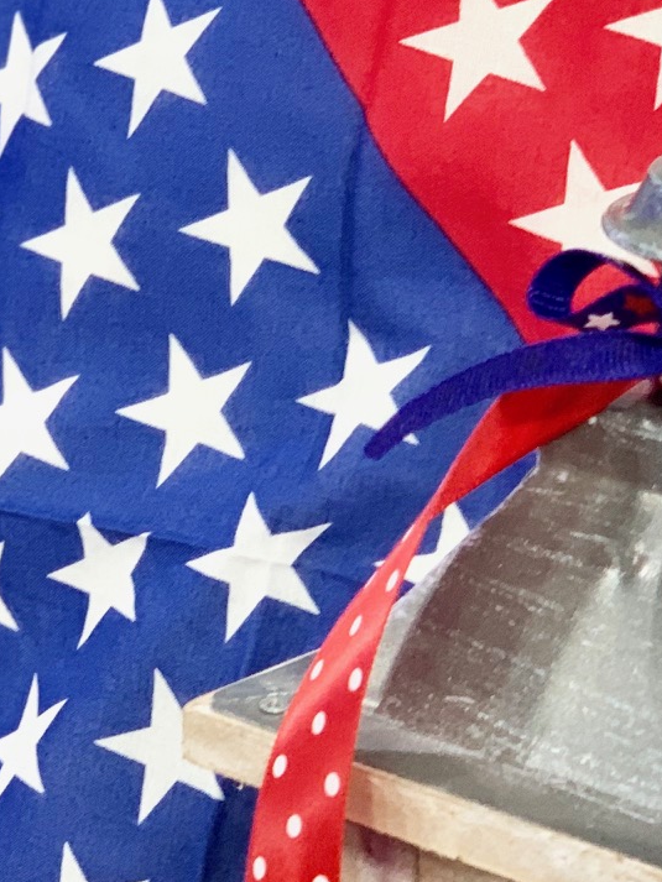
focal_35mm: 147
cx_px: -22
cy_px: 494
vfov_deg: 13.4
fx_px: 3747
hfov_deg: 10.0
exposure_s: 1/60
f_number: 2.4
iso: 100
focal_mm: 6
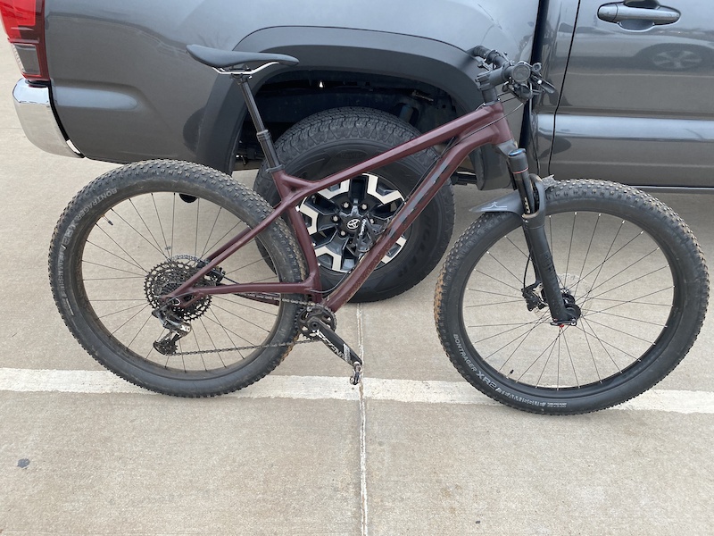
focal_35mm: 26
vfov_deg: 53.1
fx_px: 536
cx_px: 357
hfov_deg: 67.3
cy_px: 268
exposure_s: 1/121
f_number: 1.8
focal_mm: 4.25
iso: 125
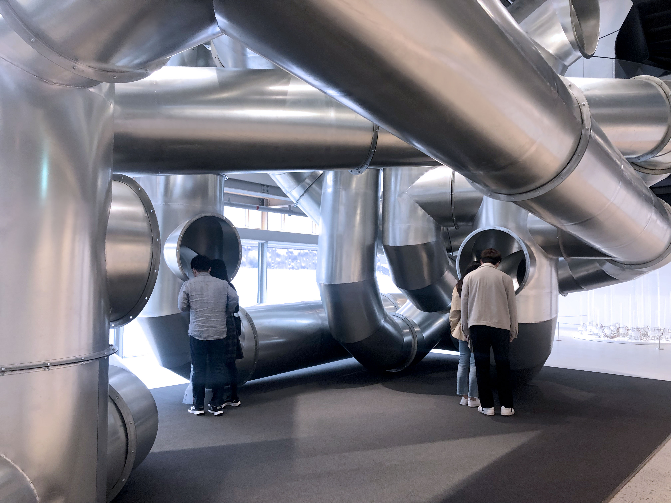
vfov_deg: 49.7
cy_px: 252
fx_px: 543
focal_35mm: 28
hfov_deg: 63.4
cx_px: 336
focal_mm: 3.99
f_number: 1.8
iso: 40
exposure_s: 1/25
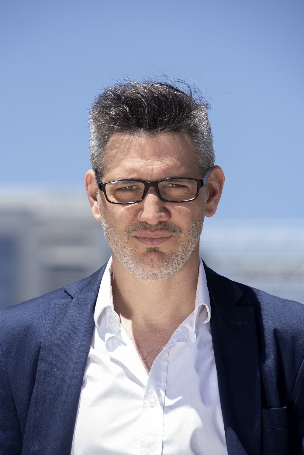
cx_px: 152
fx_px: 2531
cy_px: 228
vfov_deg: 10.3
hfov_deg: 6.9
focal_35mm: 200
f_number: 8
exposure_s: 1/180
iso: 100
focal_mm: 200
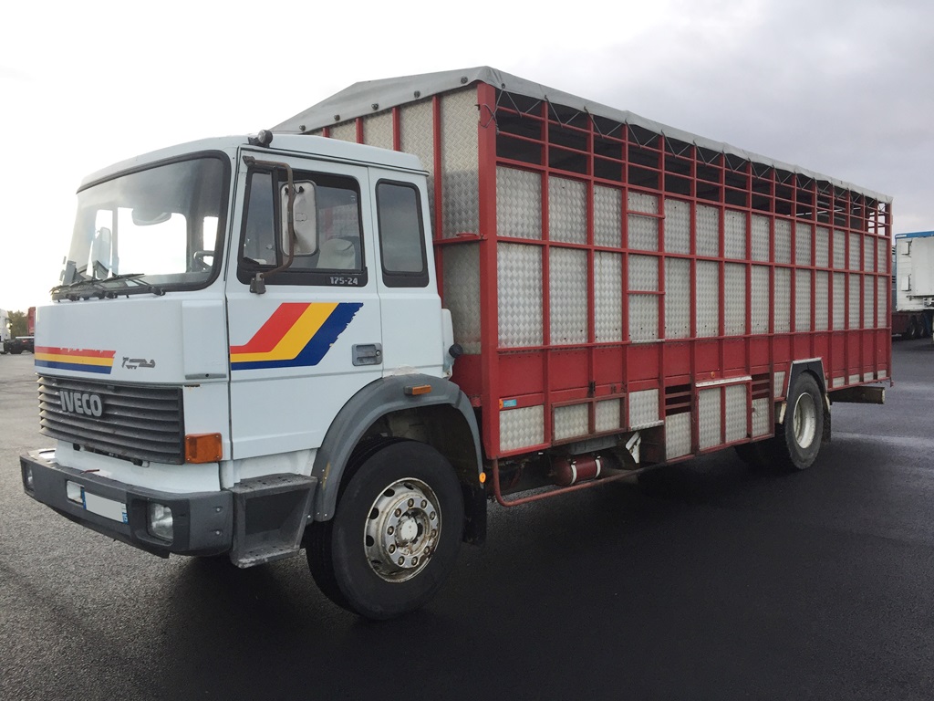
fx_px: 782
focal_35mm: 29
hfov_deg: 61.7
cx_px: 467
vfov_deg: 48.2
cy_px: 350
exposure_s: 1/100
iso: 50
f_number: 2.2
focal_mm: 4.15
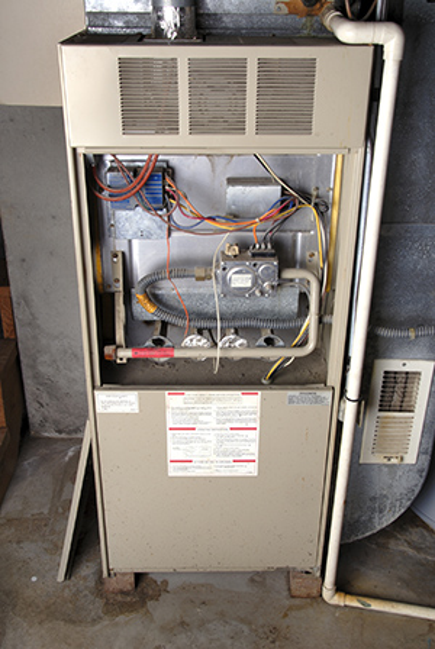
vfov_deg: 49.5
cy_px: 324
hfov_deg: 34.3
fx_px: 705
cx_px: 218
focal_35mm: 39
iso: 100
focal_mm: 26
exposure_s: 1/45
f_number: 22
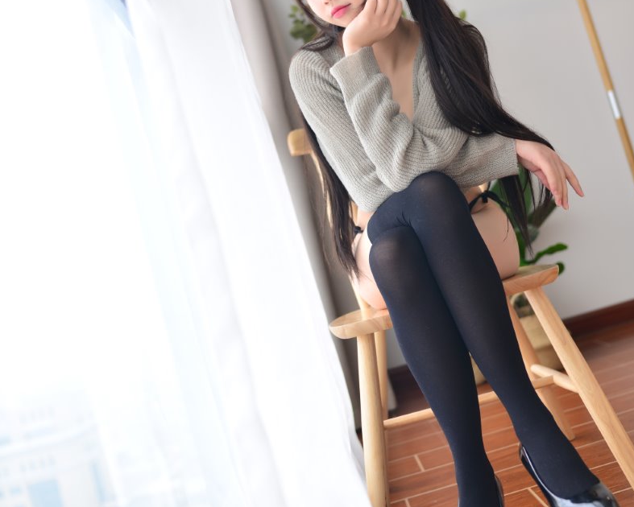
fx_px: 751
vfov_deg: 37.0
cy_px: 168
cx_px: 316
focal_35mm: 40
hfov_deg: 45.8
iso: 100
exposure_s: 1/125
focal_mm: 28
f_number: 2
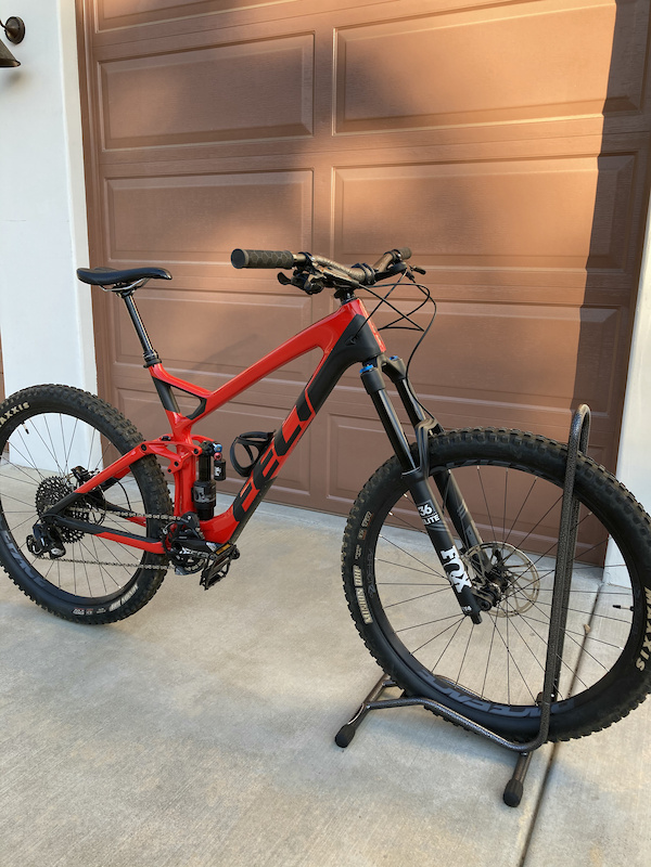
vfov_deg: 63.4
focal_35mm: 28
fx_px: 702
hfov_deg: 49.7
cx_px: 326
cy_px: 434
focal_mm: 3.99
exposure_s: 1/201
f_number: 1.8
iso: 20
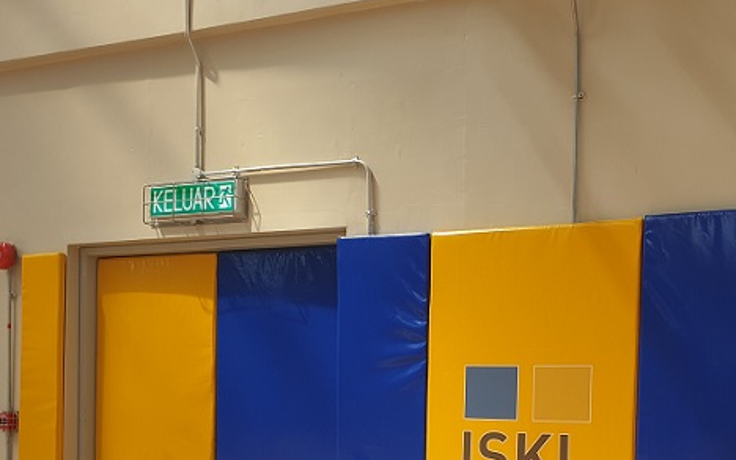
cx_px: 492
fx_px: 1003
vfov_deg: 25.0
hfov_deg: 39.8
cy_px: 422
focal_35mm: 50
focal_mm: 4.3
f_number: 2.4
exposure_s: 1/108
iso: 50
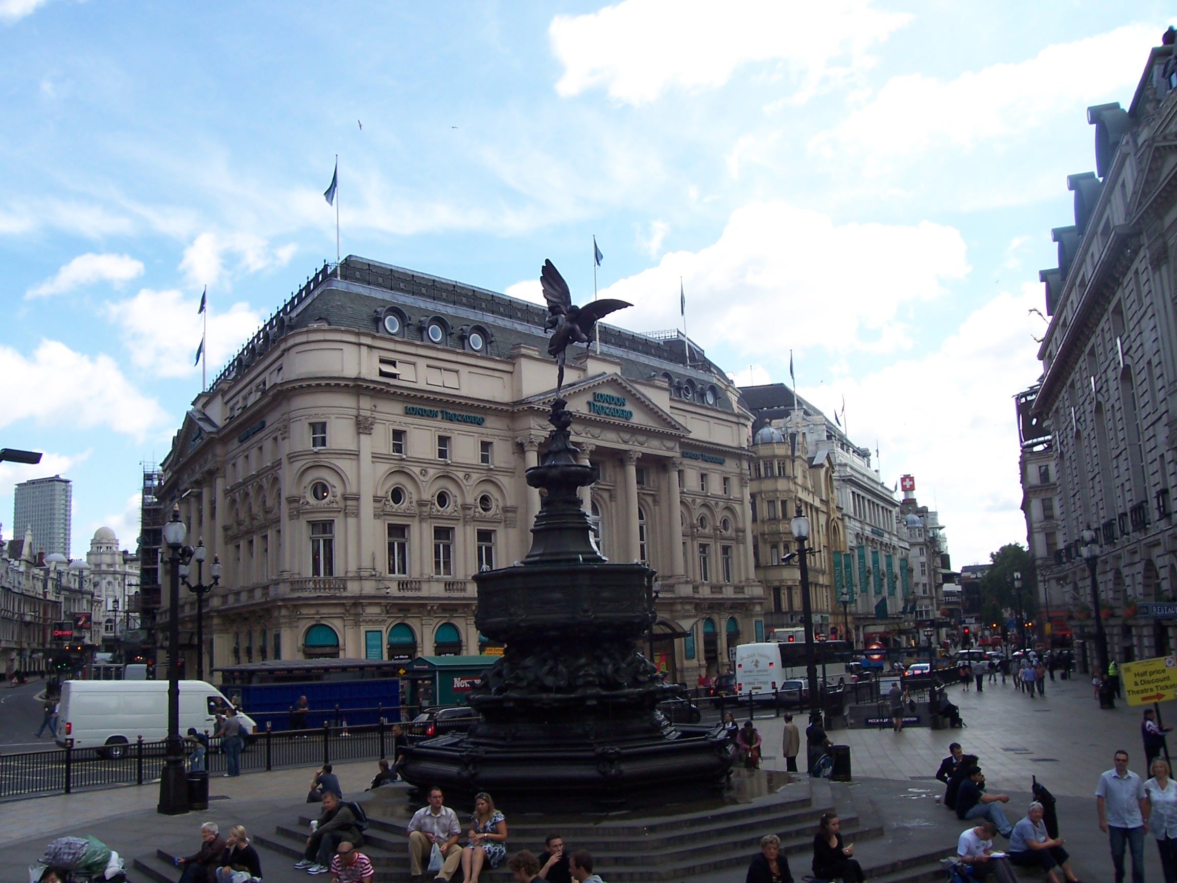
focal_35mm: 34
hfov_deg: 54.0
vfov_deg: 41.8
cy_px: 442
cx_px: 588
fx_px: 1156
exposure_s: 1/250
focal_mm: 5.6
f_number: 5.6
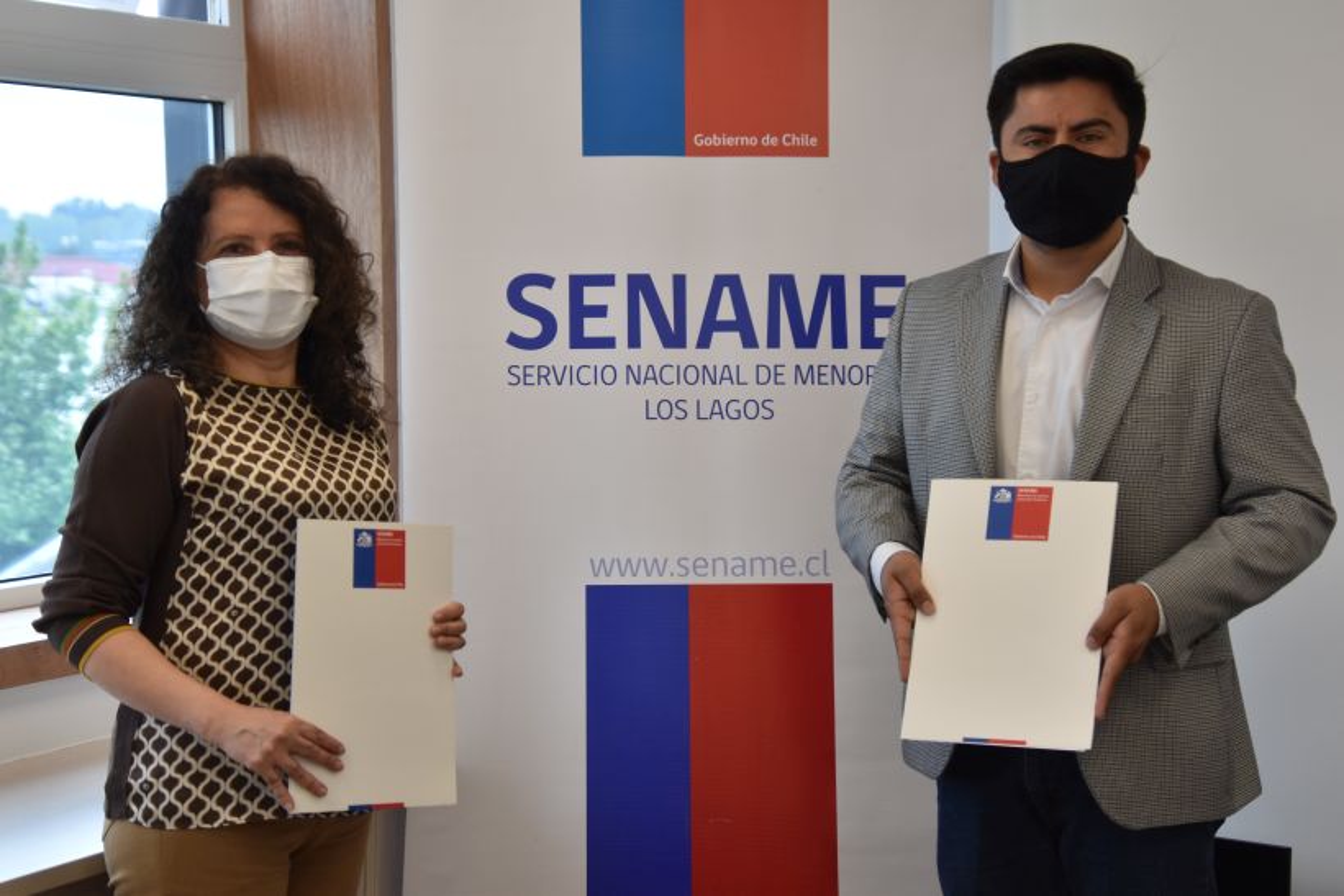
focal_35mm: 69
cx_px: 672
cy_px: 448
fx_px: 2576
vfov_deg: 19.7
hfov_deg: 29.2
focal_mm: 46
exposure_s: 1/250
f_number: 4
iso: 400
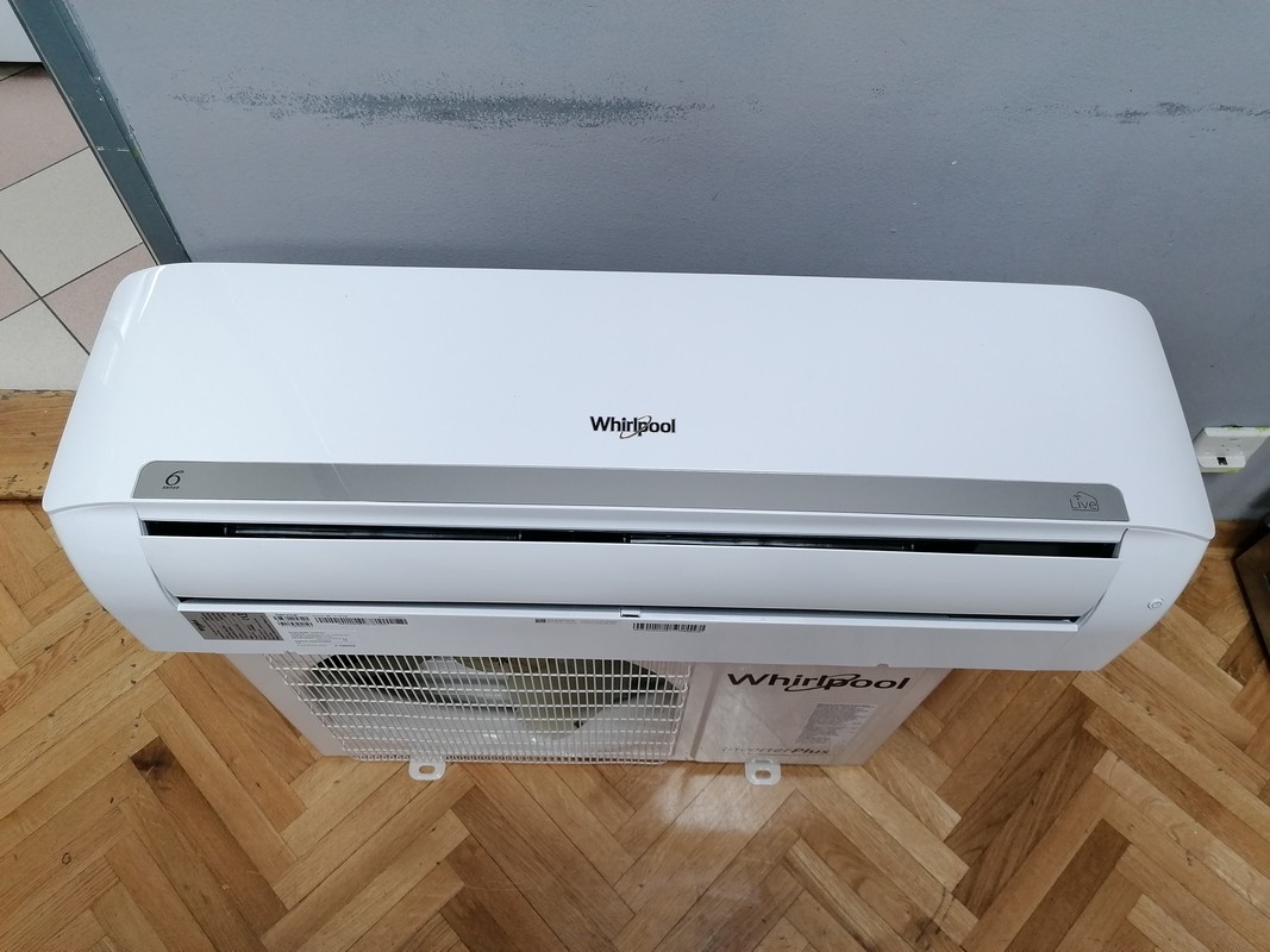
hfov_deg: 65.3
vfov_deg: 51.3
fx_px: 990
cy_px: 476
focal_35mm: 27
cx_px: 635
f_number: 1.8
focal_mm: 4.75
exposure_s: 1/33.3
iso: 125
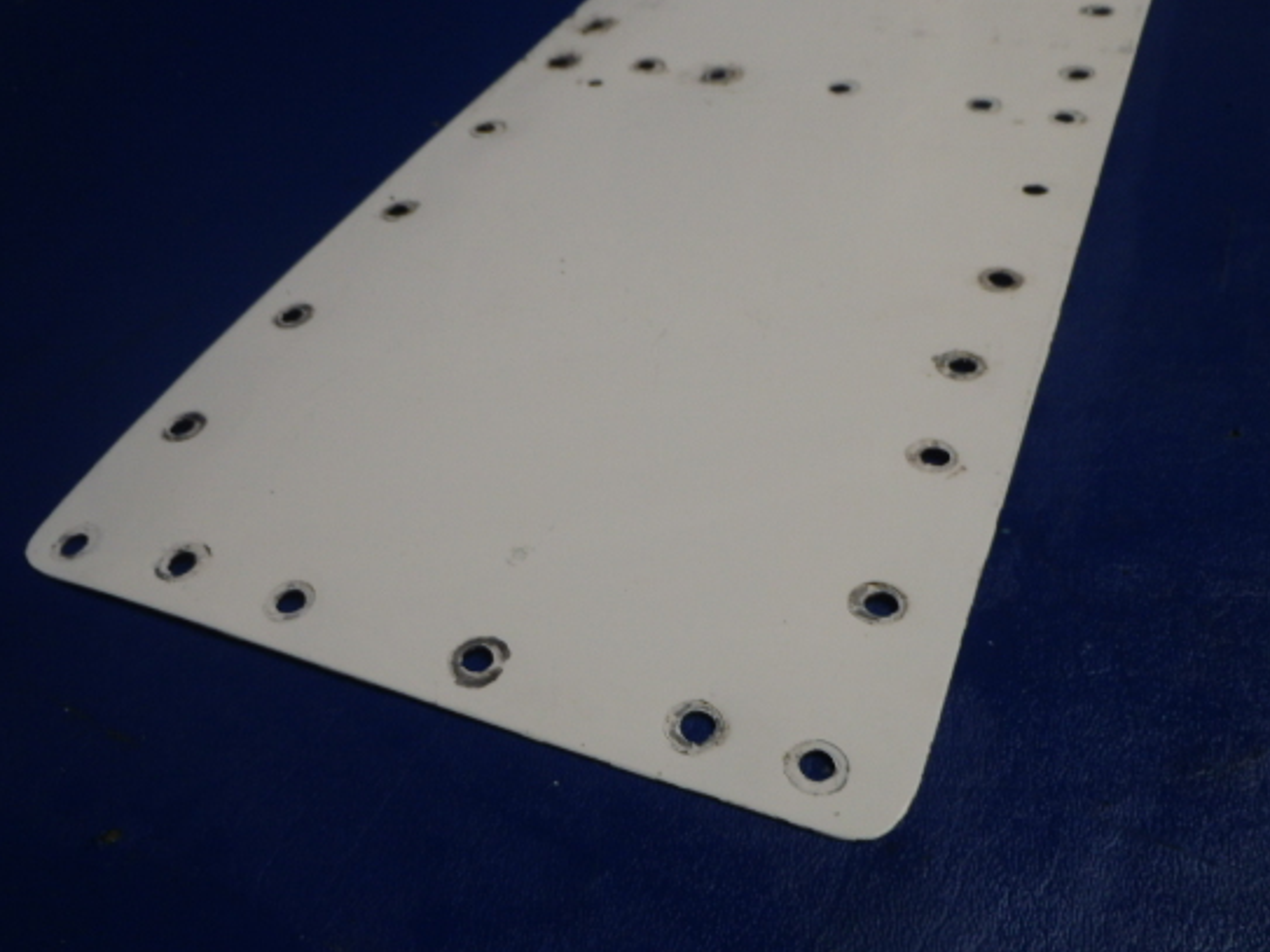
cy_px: 508
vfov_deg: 42.9
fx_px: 1210
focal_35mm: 33
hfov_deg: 55.3
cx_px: 603
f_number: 3.9
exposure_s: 1/60
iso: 200
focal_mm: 5
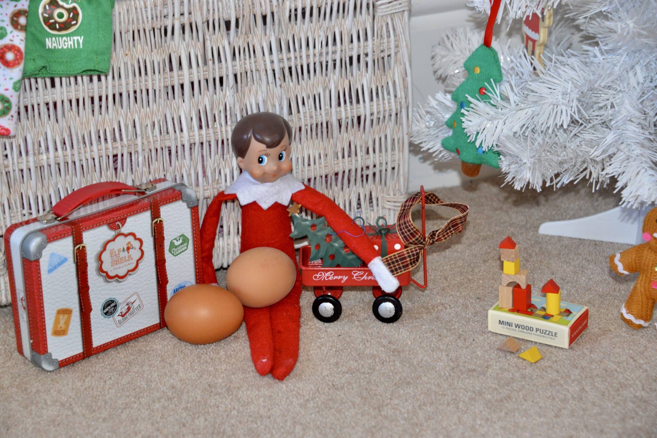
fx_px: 1826
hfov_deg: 20.4
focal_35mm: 100
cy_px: 219
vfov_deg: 13.7
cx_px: 328
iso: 3200
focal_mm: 100
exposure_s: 1/100
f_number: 7.1
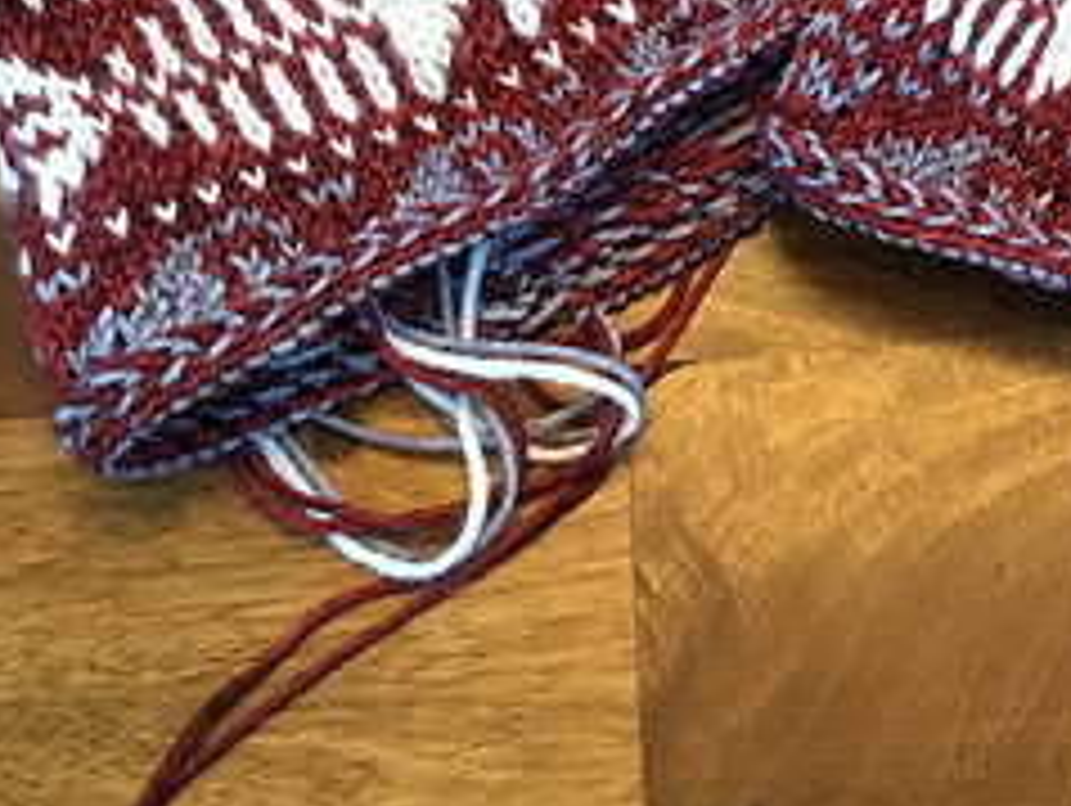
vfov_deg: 22.2
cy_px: 110
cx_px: 963
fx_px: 2013
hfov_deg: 28.6
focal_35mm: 65
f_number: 2.4
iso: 160
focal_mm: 3.3
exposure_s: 1/30
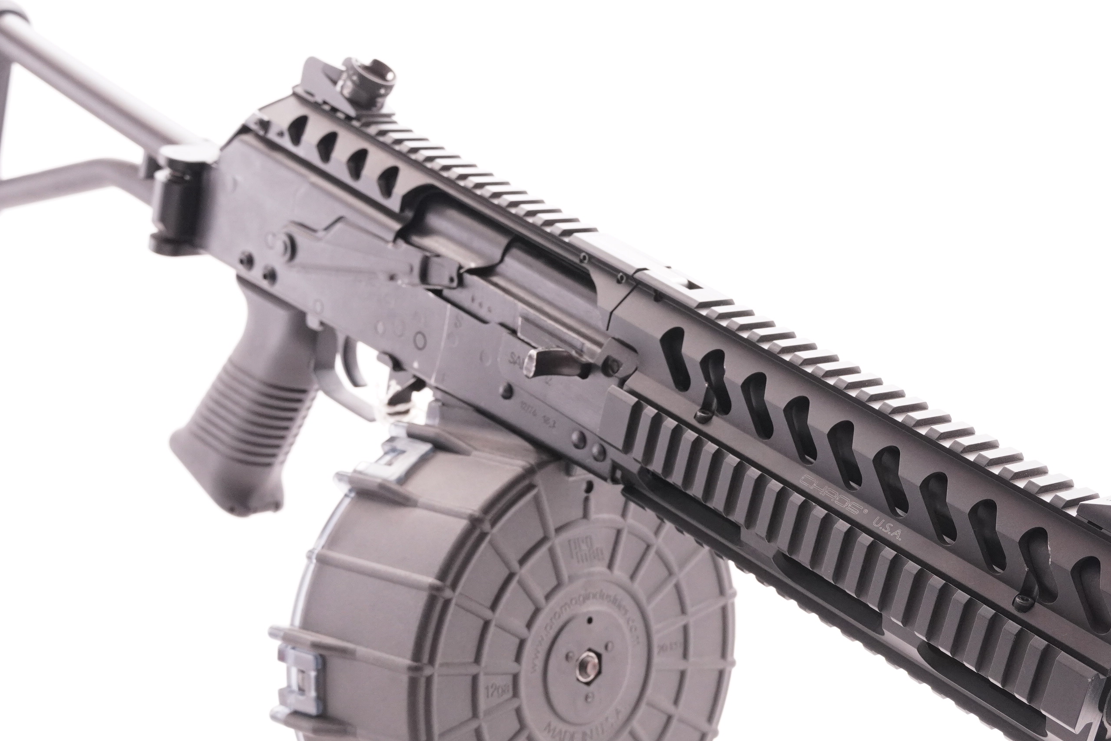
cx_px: 700
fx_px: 2315
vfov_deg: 18.2
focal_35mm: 75
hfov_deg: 26.9
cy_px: 429
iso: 1250
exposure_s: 1/125
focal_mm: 30
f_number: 5.6
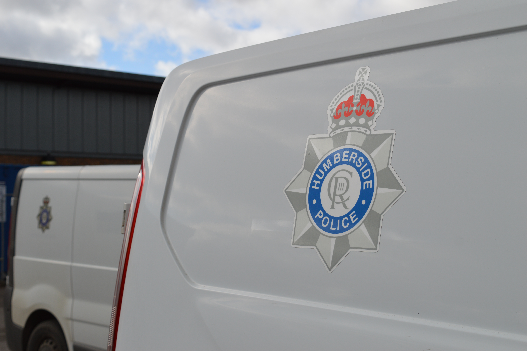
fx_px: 878
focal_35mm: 60
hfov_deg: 33.4
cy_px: 176
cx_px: 264
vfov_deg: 22.6
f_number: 9
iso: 100
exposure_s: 1/320
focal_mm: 40
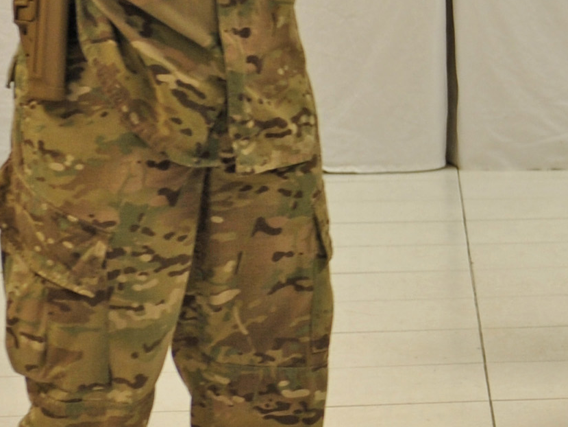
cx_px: 1009
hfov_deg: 8.8
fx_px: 3561
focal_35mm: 217
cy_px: 130
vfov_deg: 6.8
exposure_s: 1/100
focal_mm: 44
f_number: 3.5
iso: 800
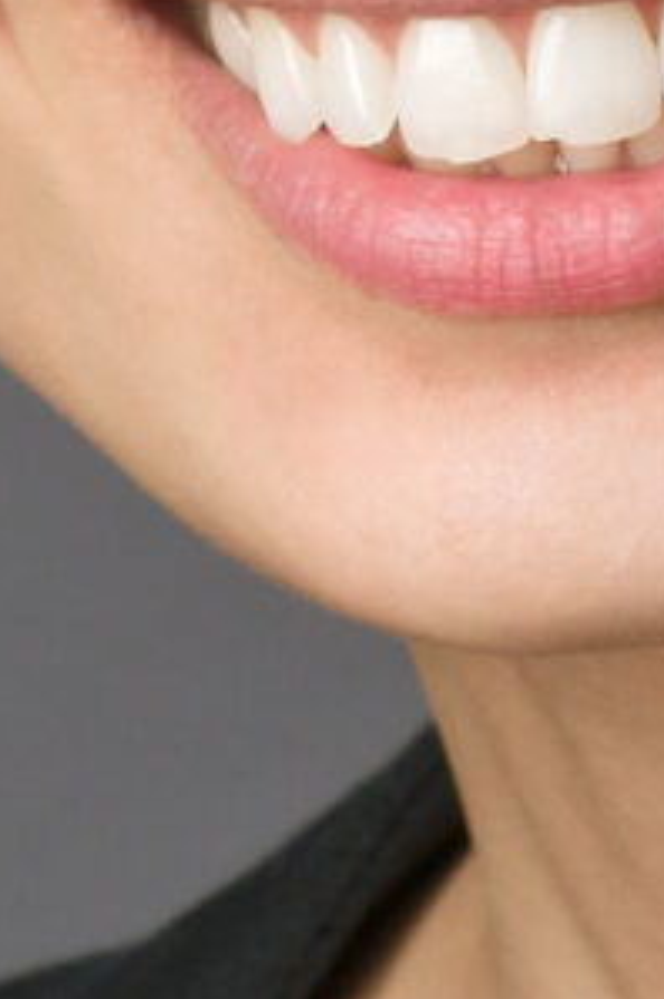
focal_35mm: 658
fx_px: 18234
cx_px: 677
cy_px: -248
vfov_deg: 3.1
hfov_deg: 2.1
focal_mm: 85
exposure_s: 1/125
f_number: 13
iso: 400
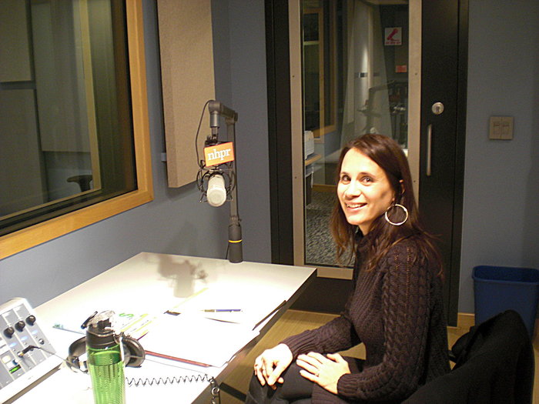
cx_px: 270
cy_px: 202
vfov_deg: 37.7
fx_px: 592
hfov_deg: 49.0
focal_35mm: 38
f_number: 3.1
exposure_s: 1/10
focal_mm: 6.3
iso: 200
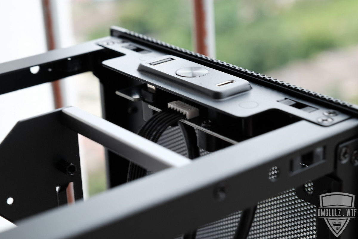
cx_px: 179
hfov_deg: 24.5
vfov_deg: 16.5
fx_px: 825
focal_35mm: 83
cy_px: 120
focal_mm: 55
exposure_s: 1/60
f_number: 8
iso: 200
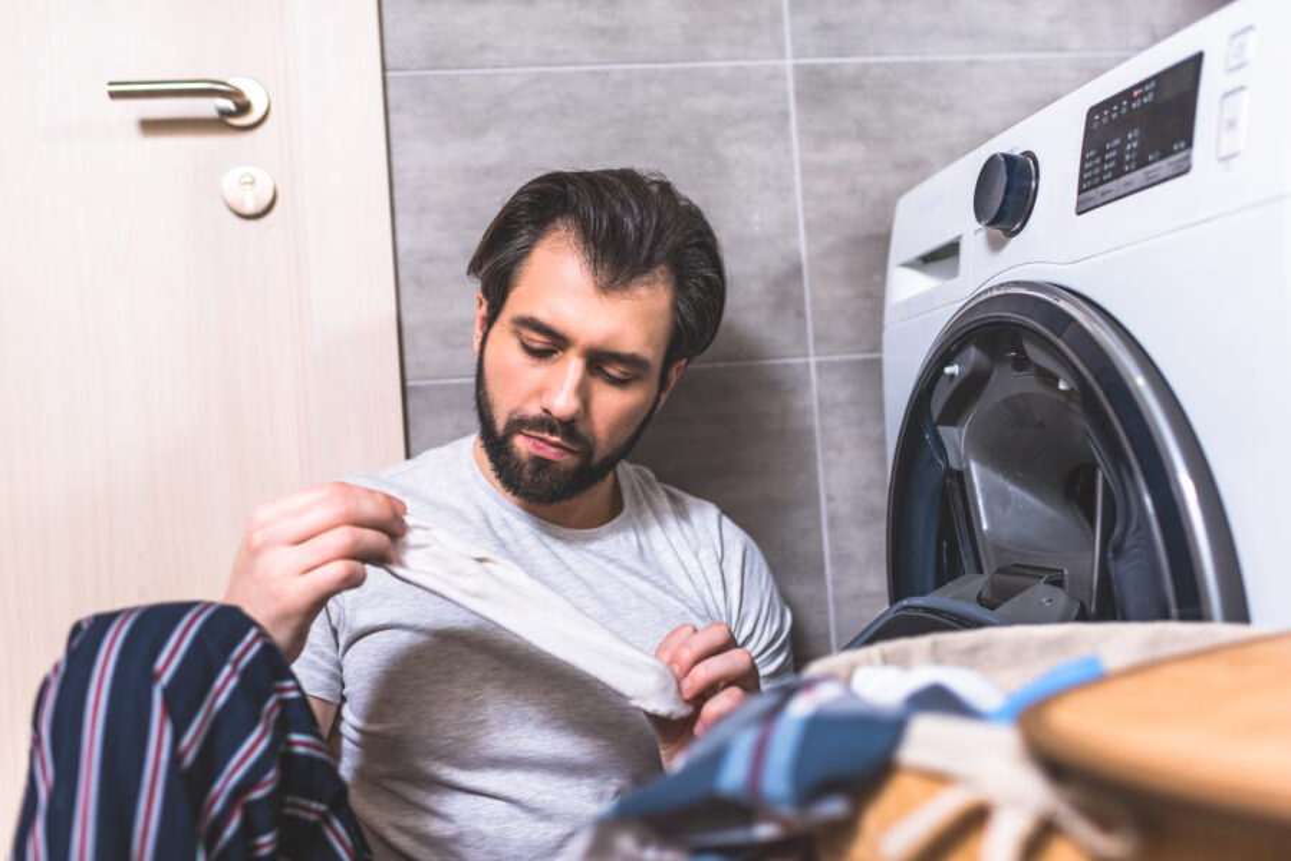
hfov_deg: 54.4
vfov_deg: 37.9
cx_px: 646
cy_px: 430
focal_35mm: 35
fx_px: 1255
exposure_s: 1/200
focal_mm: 35
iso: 100
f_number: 2.2
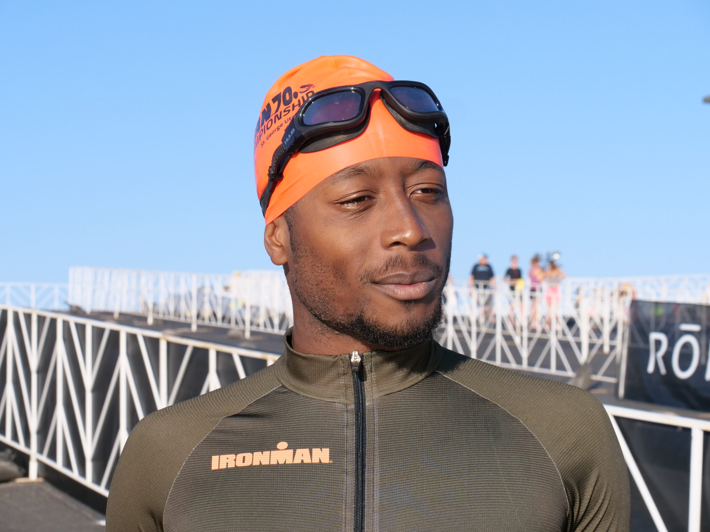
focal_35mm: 78
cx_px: 355
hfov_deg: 25.0
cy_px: 266
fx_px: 1600
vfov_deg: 18.9
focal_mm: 39
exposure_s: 1/1000
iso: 800
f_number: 8
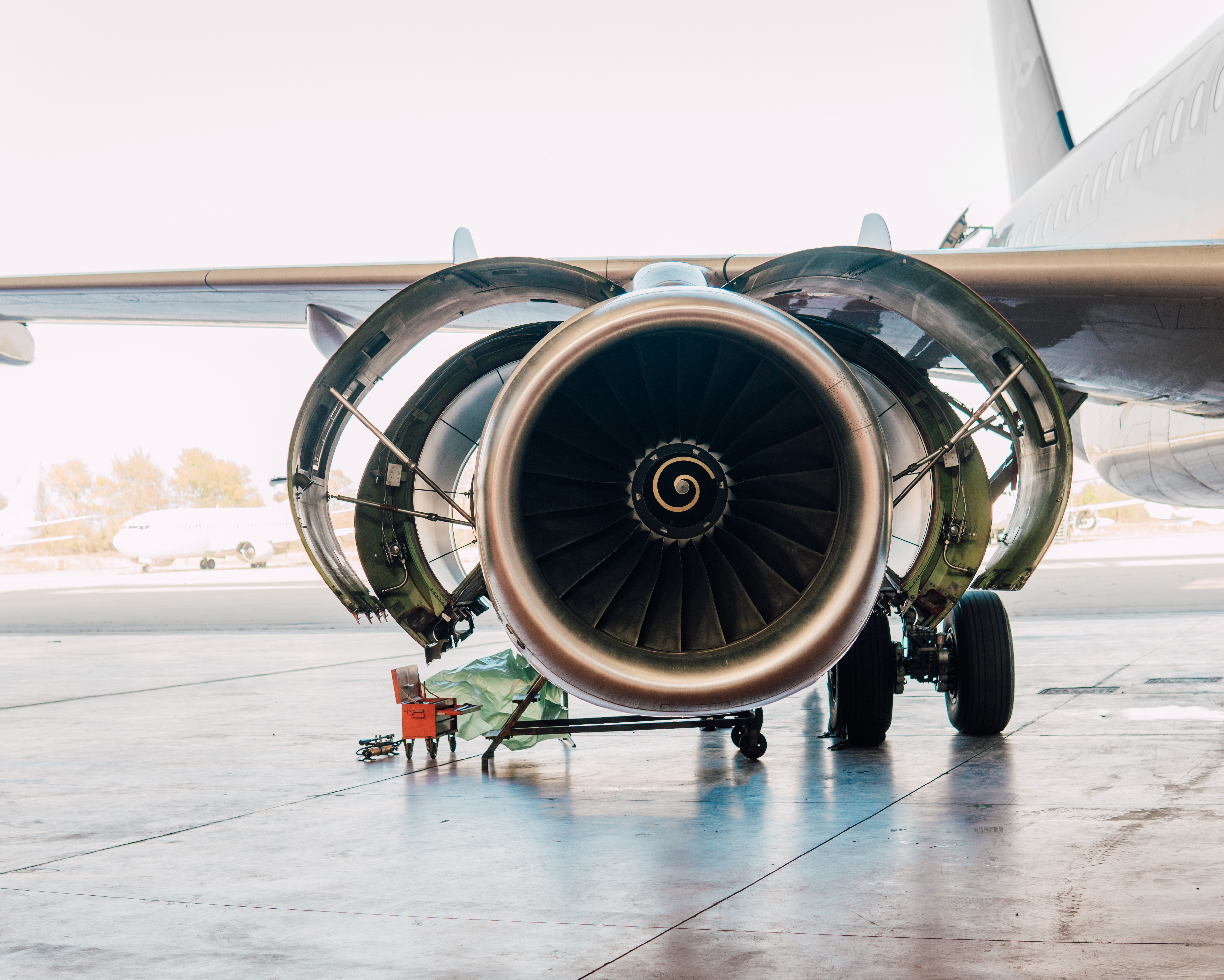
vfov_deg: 29.7
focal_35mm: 51
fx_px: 1848
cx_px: 603
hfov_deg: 36.7
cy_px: 493
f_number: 2.8
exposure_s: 1/160
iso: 100
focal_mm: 30
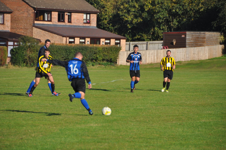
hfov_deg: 6.9
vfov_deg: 4.6
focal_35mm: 300
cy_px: 75
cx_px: 113
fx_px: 1881
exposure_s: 1/1600
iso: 400
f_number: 5.6
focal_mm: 200
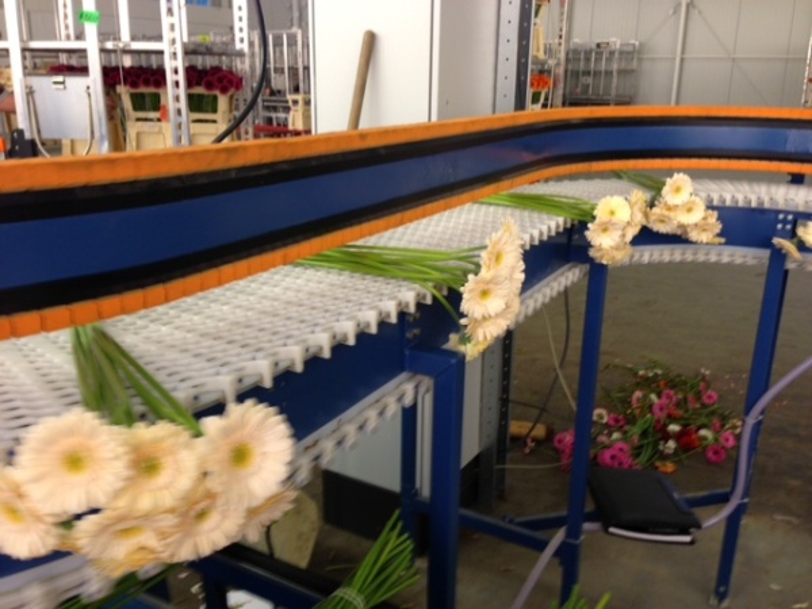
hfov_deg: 55.4
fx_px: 774
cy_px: 304
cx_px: 406
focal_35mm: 33
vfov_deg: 42.9
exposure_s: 1/20
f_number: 2.4
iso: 50
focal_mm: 4.13
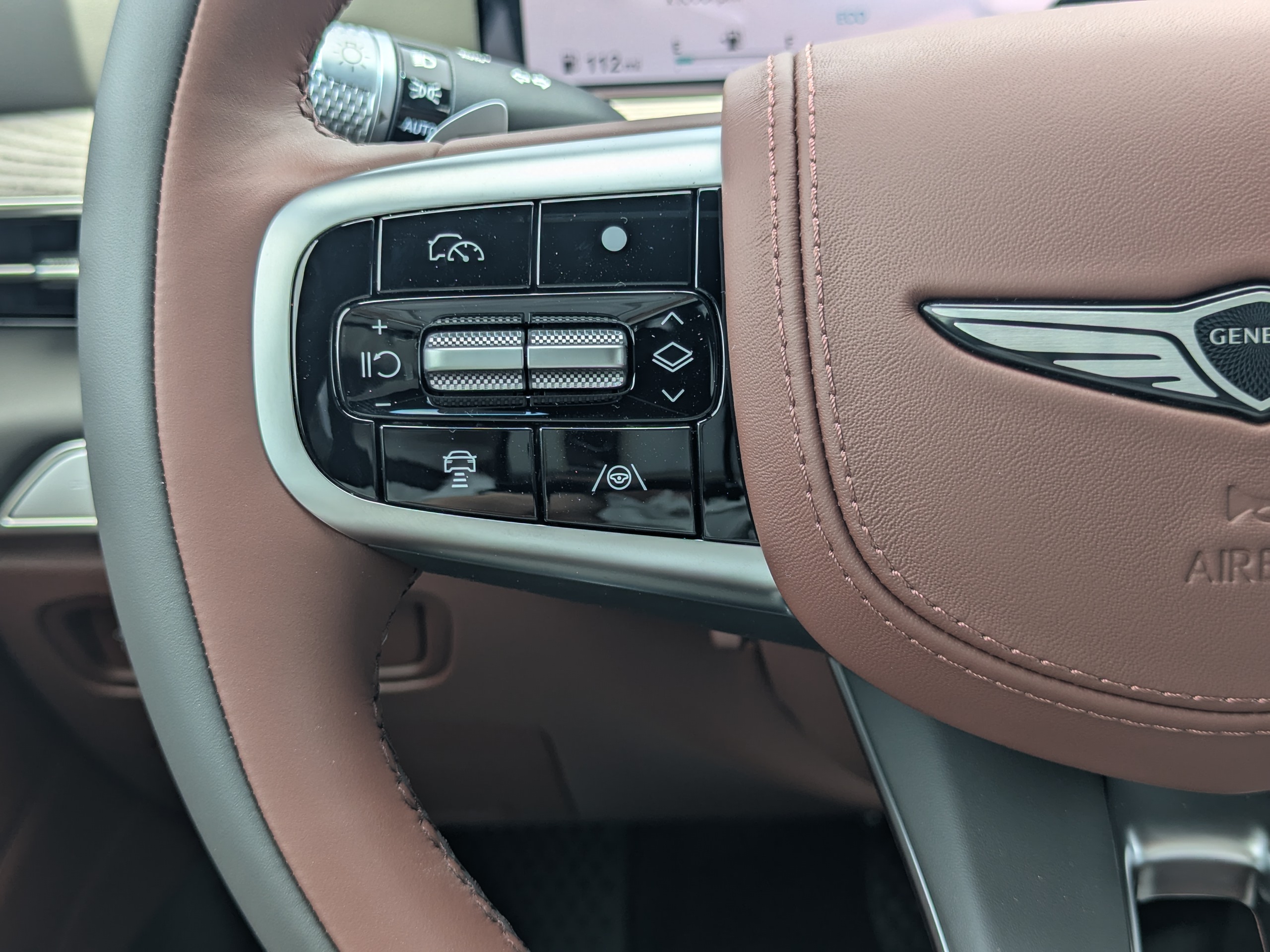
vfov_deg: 30.3
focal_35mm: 48
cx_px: 635
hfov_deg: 39.7
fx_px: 1761
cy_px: 476
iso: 46
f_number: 1.85
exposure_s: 1/500
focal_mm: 6.81
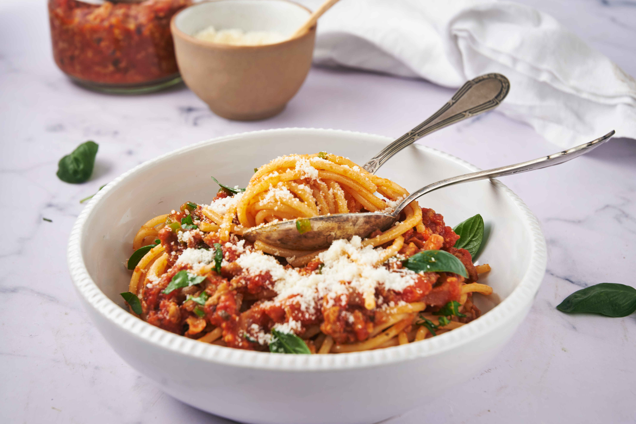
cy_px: 212
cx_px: 318
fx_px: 1272
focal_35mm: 72
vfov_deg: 18.9
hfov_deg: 28.1
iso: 100
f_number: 8
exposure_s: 1/100
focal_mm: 48
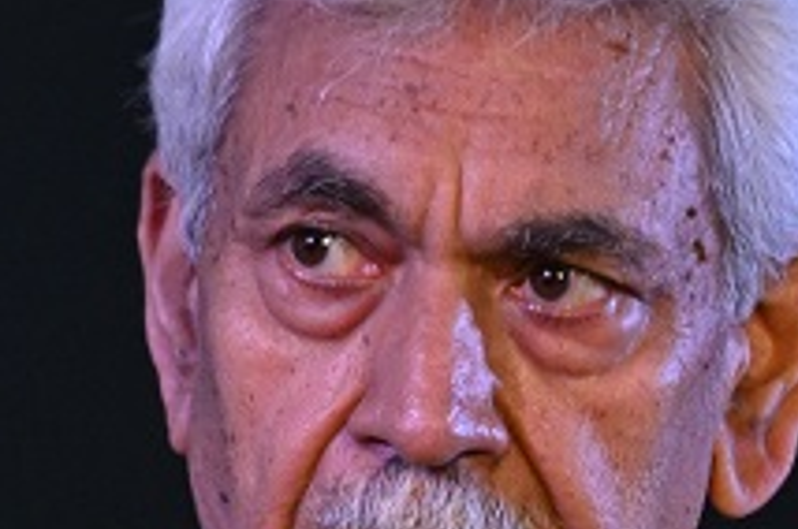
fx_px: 24878
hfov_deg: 1.8
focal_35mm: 1124
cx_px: 474
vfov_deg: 1.2
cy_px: 563
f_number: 2.8
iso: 3200
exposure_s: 1/640
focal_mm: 200
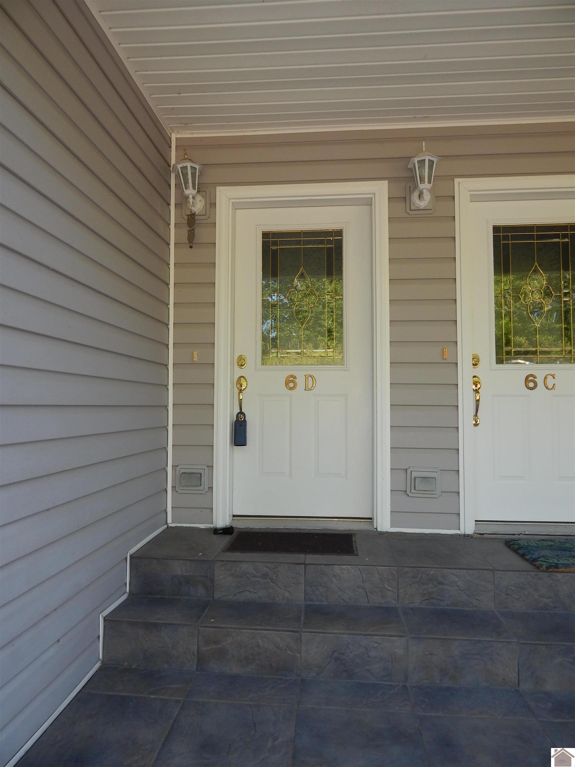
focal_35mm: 23
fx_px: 509
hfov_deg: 58.9
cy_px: 384
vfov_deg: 73.9
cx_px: 288
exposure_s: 1/200
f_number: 3
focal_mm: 4
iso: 125
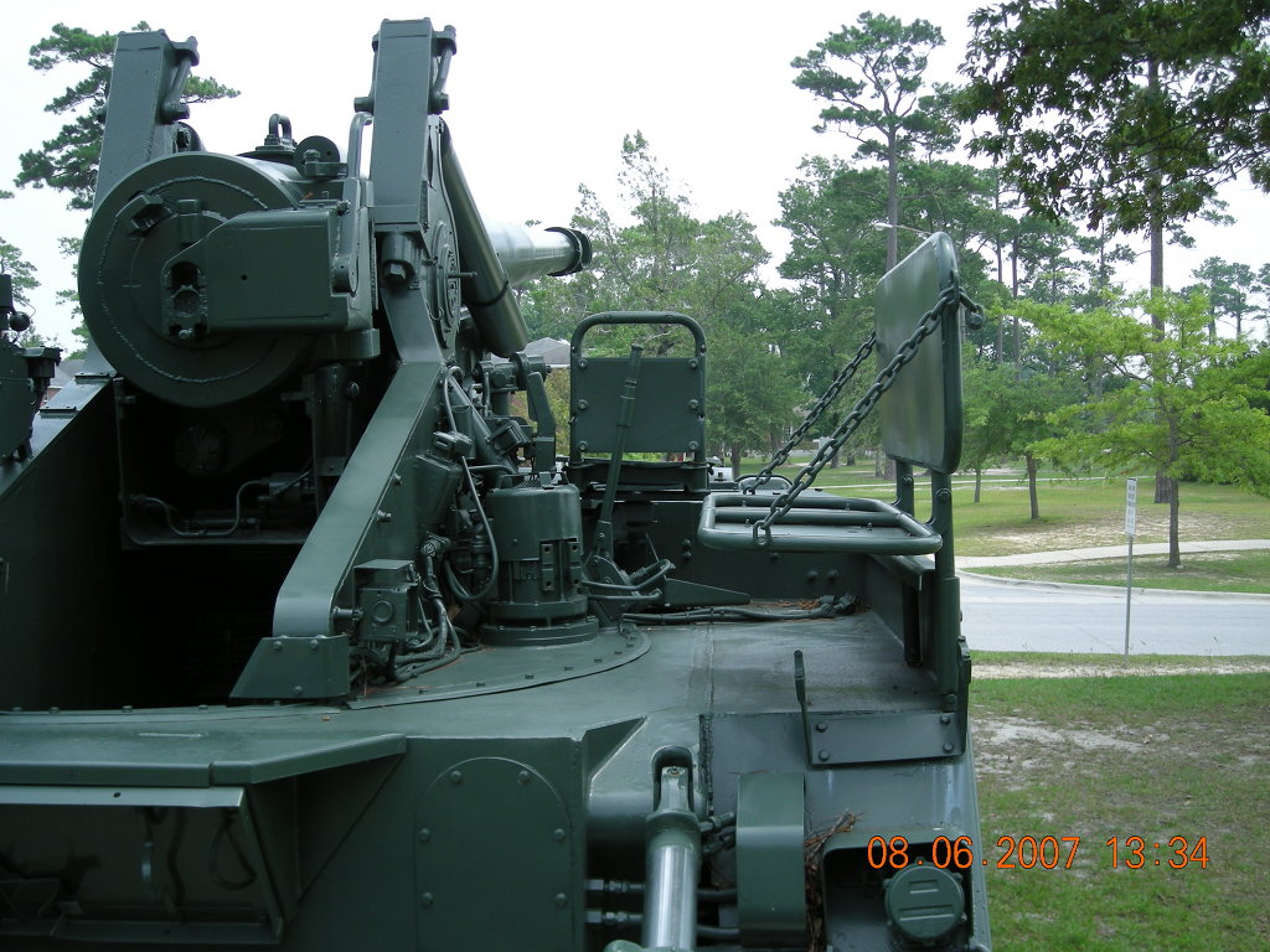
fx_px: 1614
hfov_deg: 42.9
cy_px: 476
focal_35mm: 44
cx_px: 635
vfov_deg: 32.9
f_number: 3.1
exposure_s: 1/457
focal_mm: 7.1
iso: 50
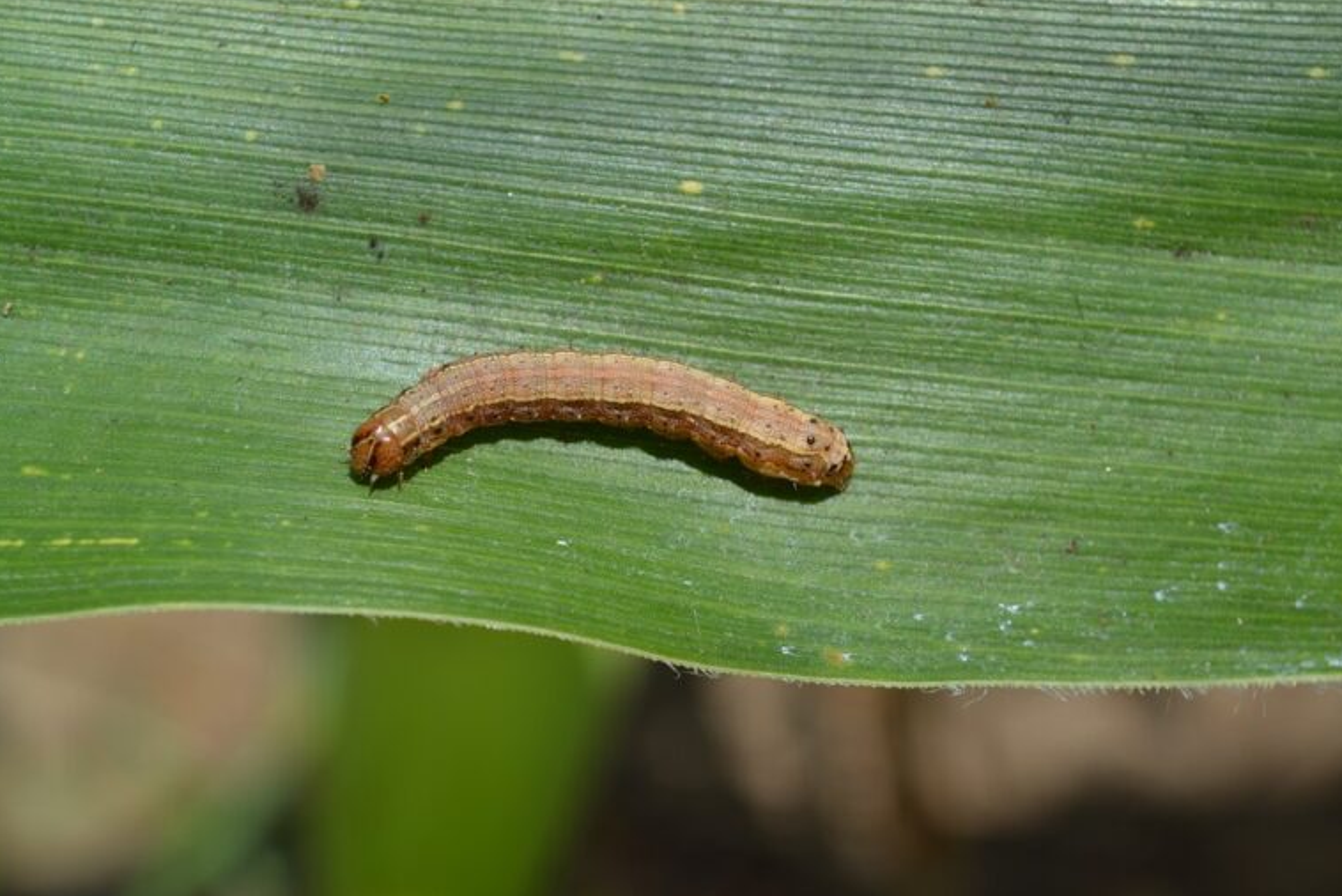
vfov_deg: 16.4
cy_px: 447
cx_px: 673
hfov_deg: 24.3
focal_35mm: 84
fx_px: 3114
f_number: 8
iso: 100
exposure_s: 1/250
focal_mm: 55
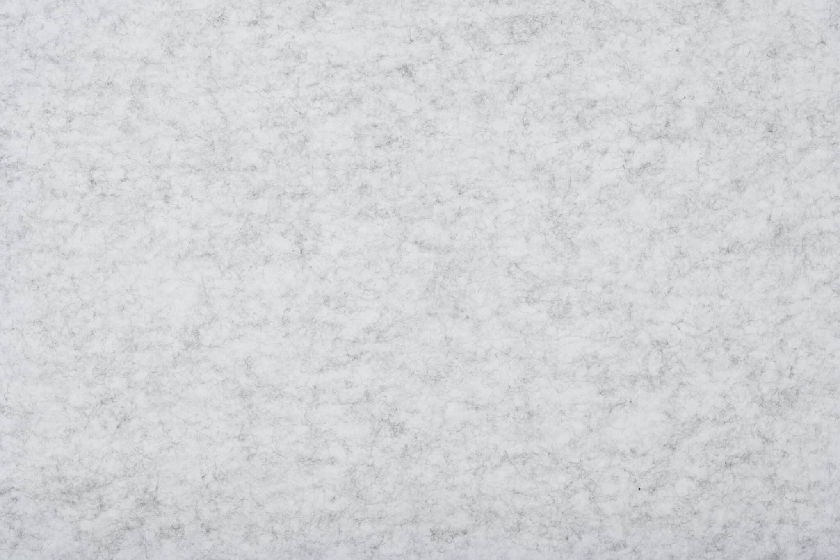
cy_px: 280
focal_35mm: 85
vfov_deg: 16.1
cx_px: 420
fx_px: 1983
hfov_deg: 23.9
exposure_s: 1/200
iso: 250
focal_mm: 85
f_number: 11
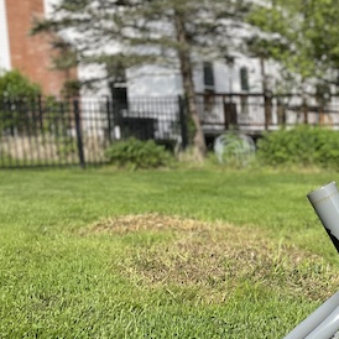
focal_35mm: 67
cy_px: 272
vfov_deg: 25.3
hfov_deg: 22.5
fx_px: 742
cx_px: 460
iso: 50
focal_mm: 4.2
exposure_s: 1/2882
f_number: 1.6
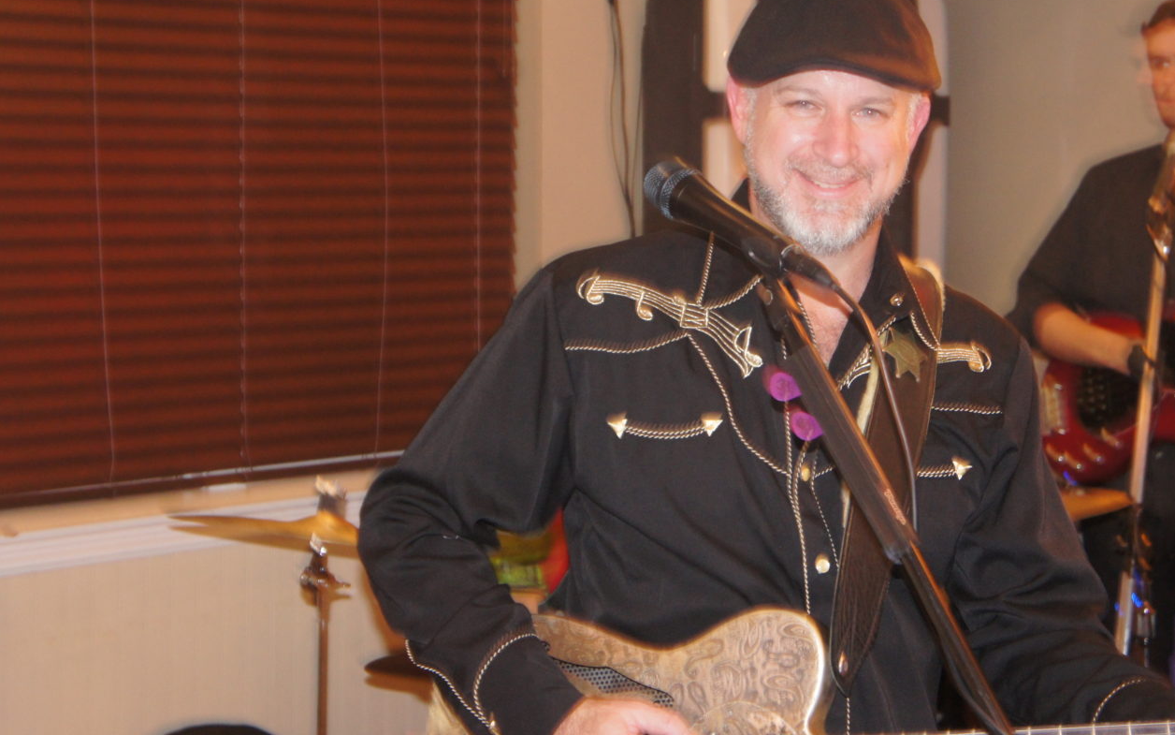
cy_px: 285
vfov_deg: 18.3
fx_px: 2274
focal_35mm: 71
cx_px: 688
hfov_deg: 28.9
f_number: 4.5
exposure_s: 1/2
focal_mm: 38
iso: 1600
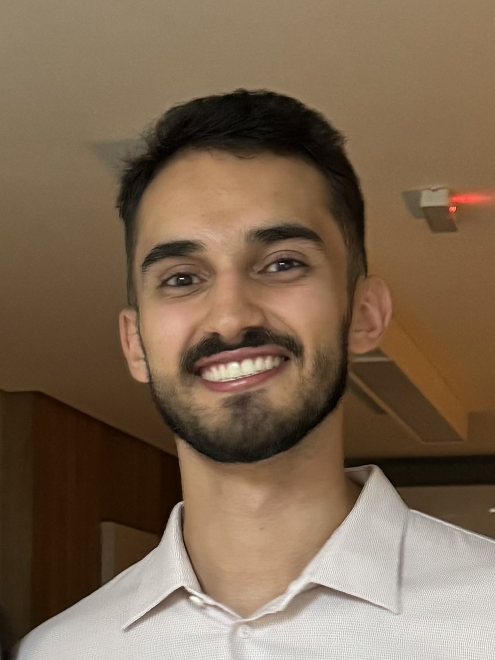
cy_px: 330
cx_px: 248
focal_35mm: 24
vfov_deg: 71.6
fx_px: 458
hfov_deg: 56.8
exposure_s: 1/40
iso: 640
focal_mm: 6.86
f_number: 1.78
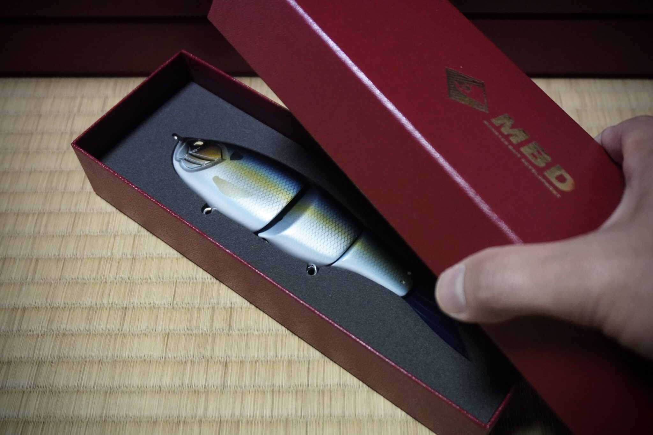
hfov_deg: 51.3
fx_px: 680
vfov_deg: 35.5
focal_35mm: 38
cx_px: 326
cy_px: 218
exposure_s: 1/160
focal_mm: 25
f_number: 4.5
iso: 4000
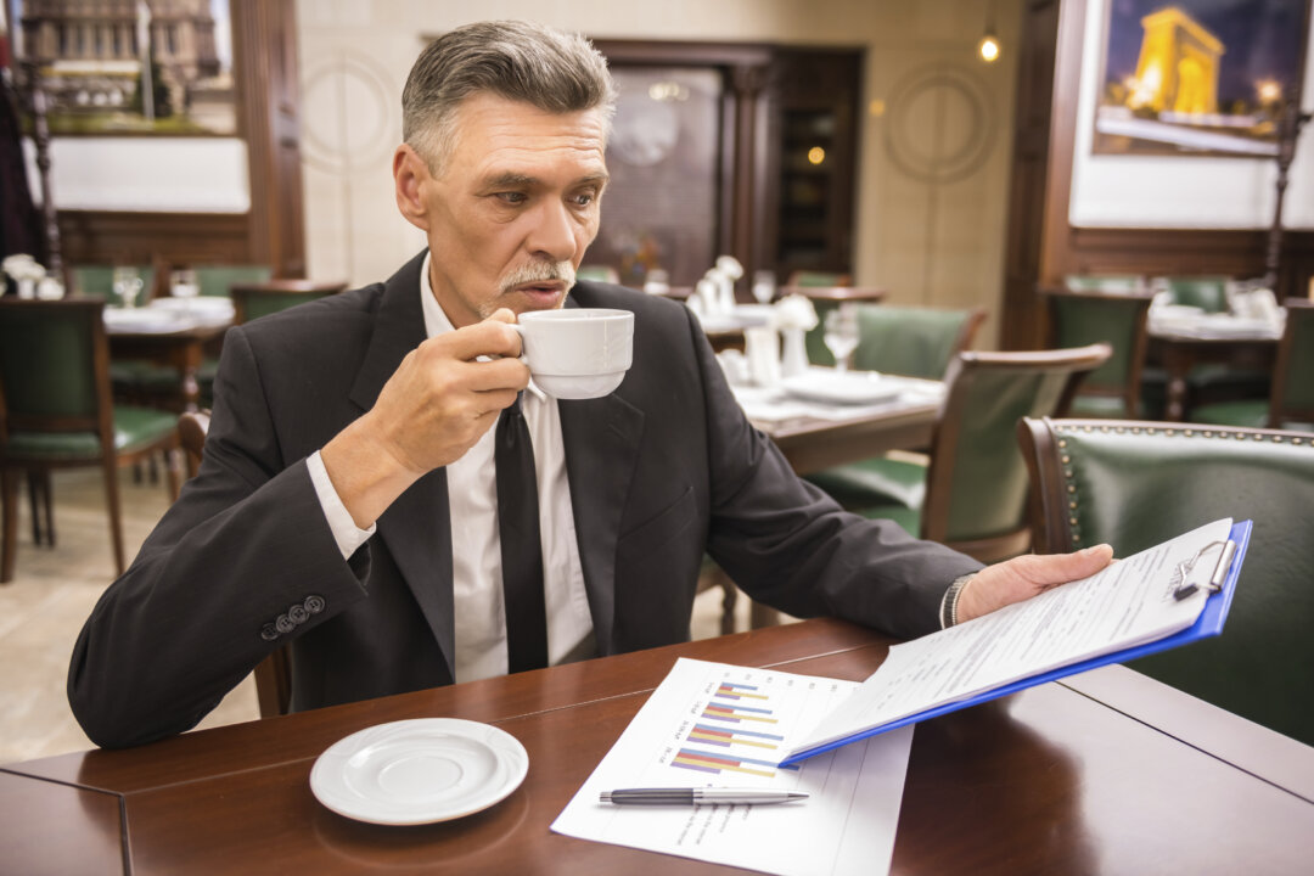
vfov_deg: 41.1
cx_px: 657
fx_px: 1168
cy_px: 438
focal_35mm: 32
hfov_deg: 58.7
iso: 400
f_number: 2.8
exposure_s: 1/250
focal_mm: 32
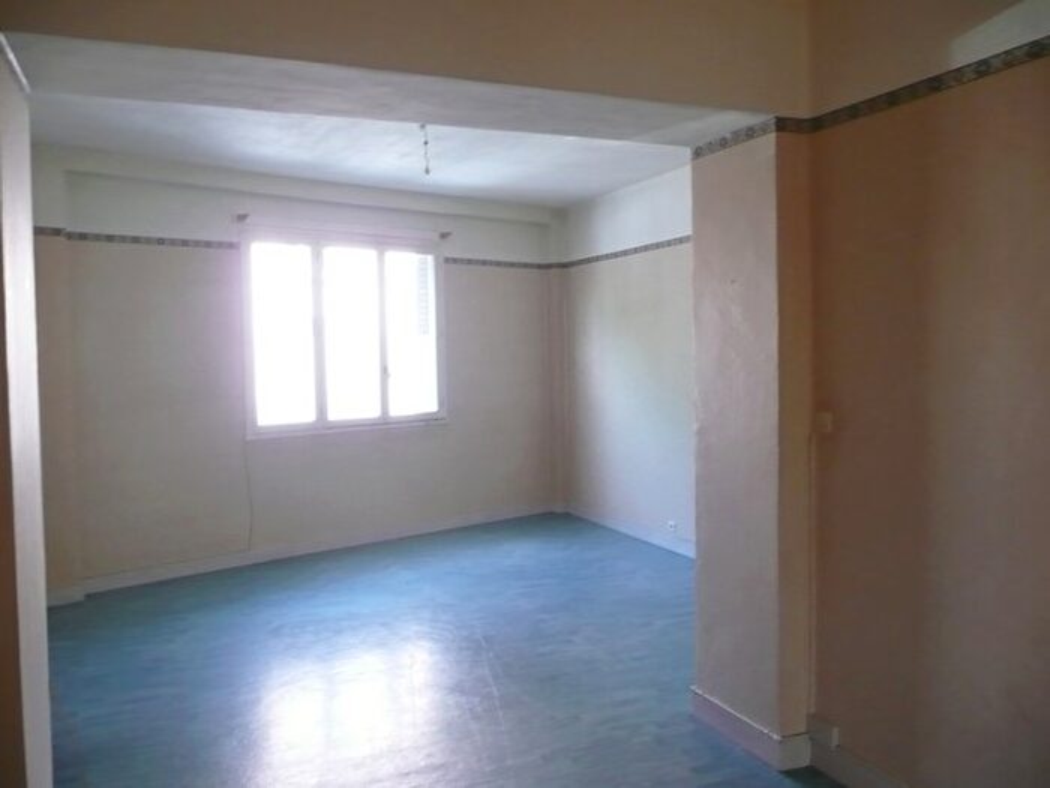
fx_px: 849
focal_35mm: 28
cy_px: 394
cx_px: 525
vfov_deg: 49.7
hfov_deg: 63.4
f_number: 3.3
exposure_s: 1/30
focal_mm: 4.6
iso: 250
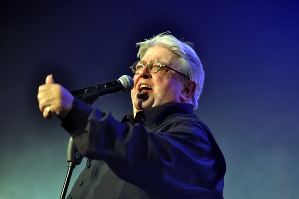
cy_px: 100
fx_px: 1680
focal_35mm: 202
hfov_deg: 10.2
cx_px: 150
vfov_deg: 6.8
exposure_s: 1/125
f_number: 2.8
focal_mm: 135
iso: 400
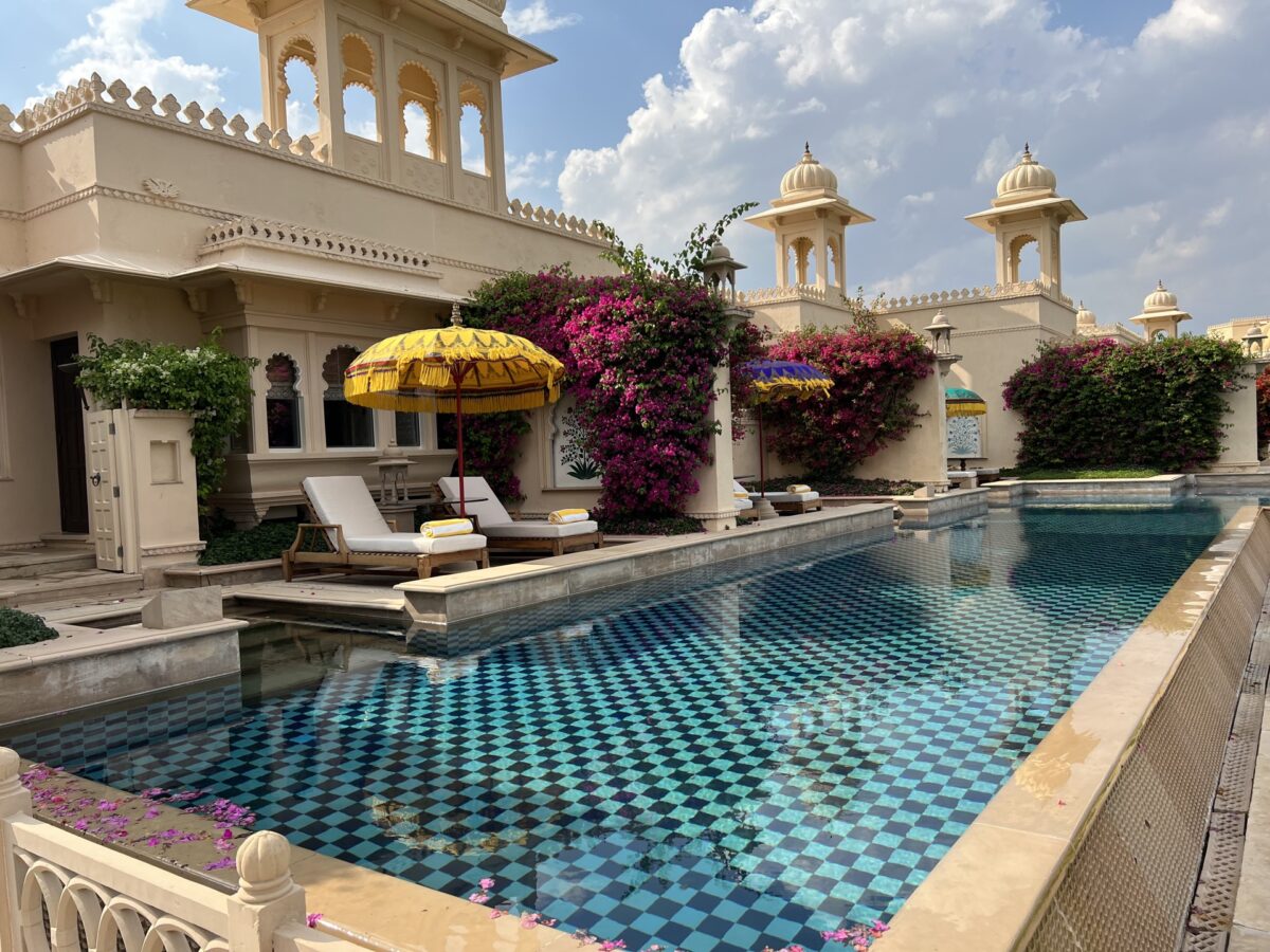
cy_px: 476
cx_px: 635
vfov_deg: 53.1
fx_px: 954
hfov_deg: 67.3
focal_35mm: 26
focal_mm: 5.7
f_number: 1.5
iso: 50
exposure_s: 1/3460
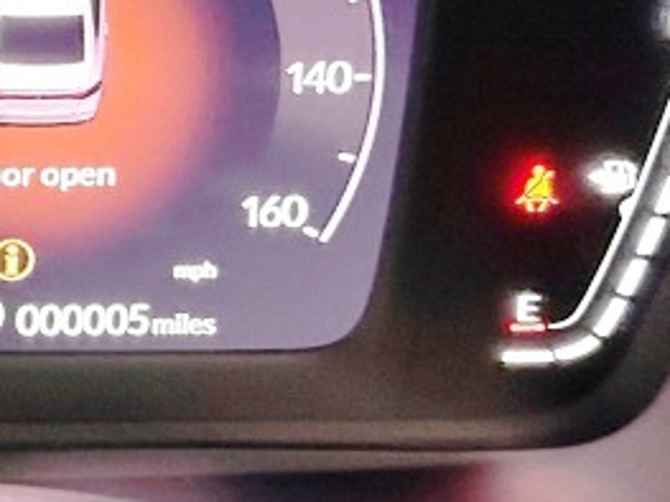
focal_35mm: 187
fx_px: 3618
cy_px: 38
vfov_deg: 7.9
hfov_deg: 10.1
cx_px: -487
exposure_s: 1/30
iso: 640
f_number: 1.78
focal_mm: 6.86
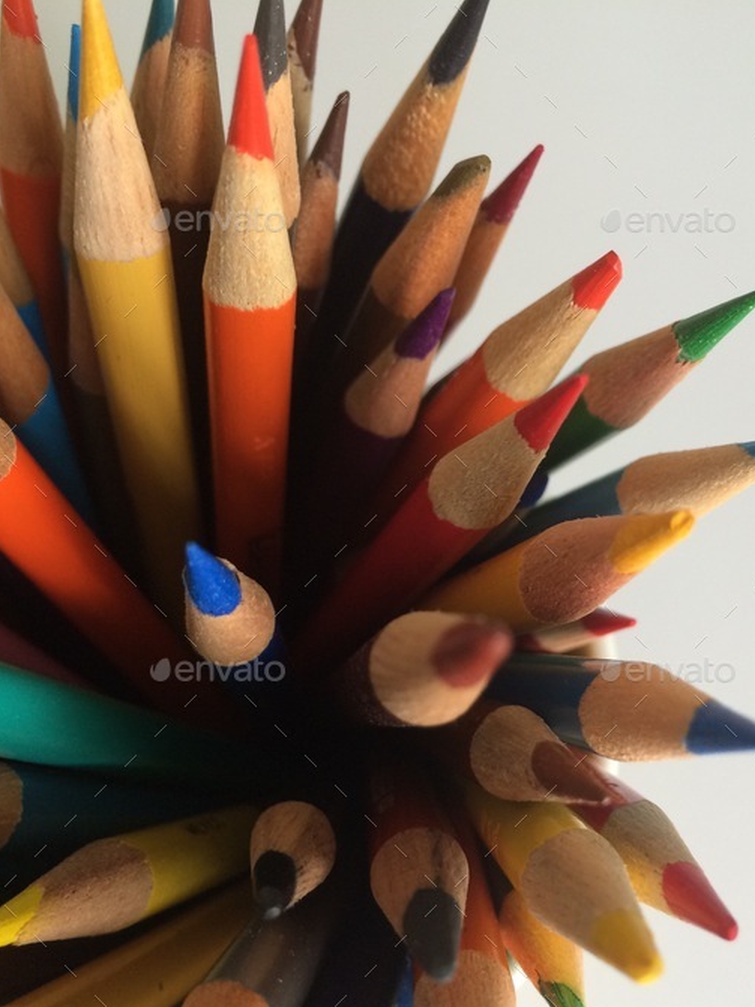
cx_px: 438
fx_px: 989
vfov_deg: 53.7
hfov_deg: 41.7
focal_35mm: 34
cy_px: 586
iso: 80
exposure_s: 1/30
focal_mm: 4.15
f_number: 2.2
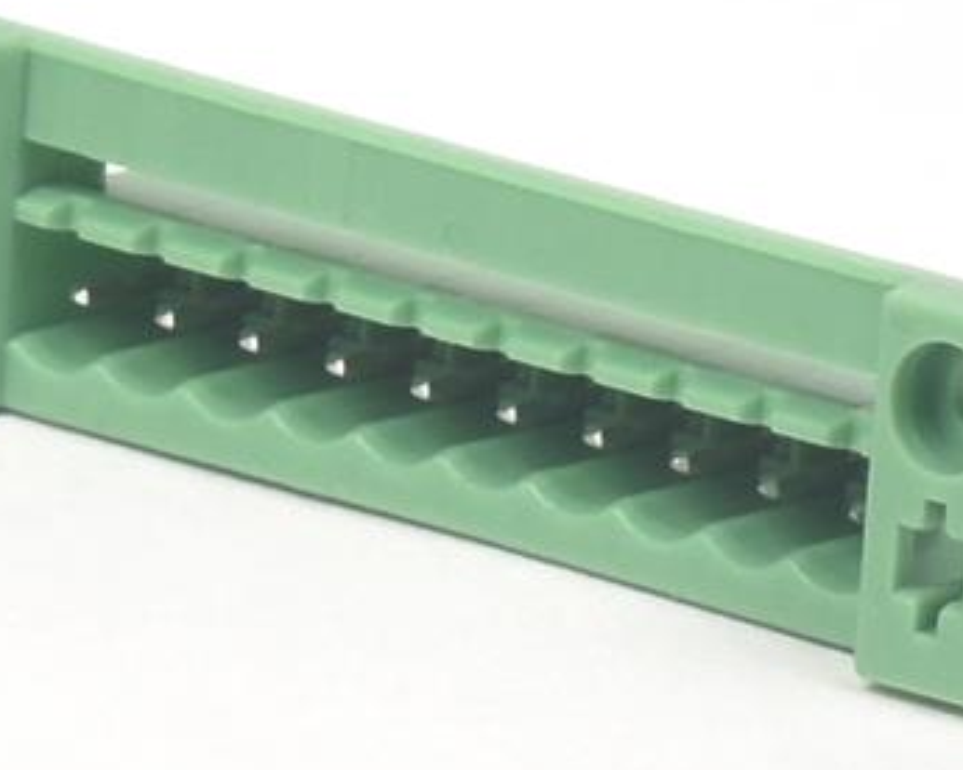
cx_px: 488
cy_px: 338
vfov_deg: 11.4
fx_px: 3842
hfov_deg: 14.3
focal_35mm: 135
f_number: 10
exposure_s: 1/200
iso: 200
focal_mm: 55
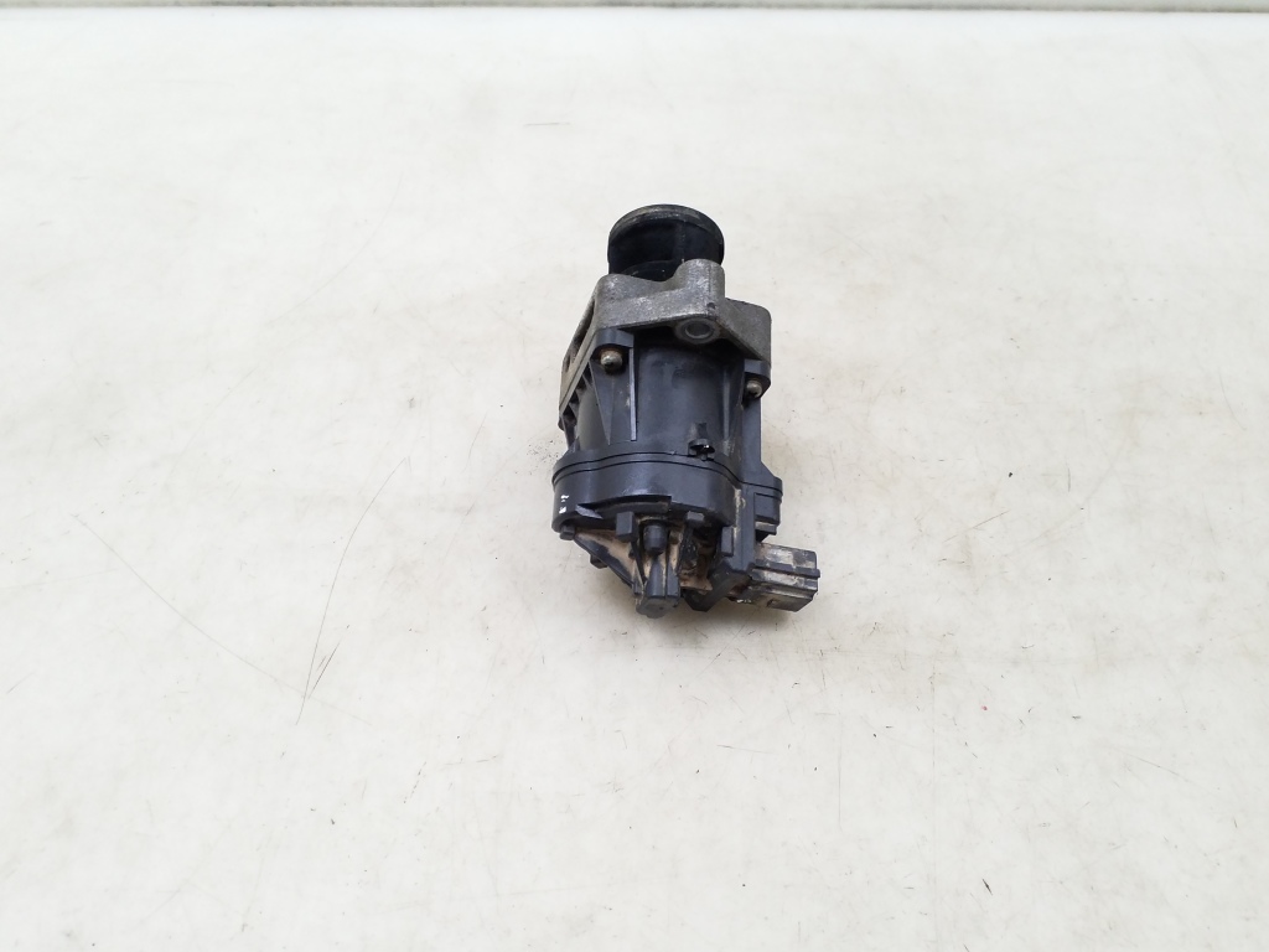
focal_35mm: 27
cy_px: 476
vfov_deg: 51.4
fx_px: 990
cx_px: 634
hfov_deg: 65.3
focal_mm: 3.6
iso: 160
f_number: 1.9
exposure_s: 1/50
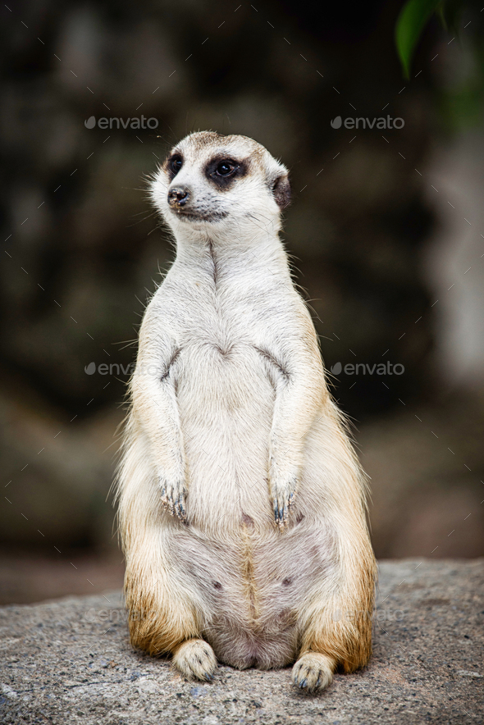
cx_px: 242
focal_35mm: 300
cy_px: 362
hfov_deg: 4.6
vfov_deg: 6.9
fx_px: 6045
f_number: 4
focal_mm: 300
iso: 400
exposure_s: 1/80
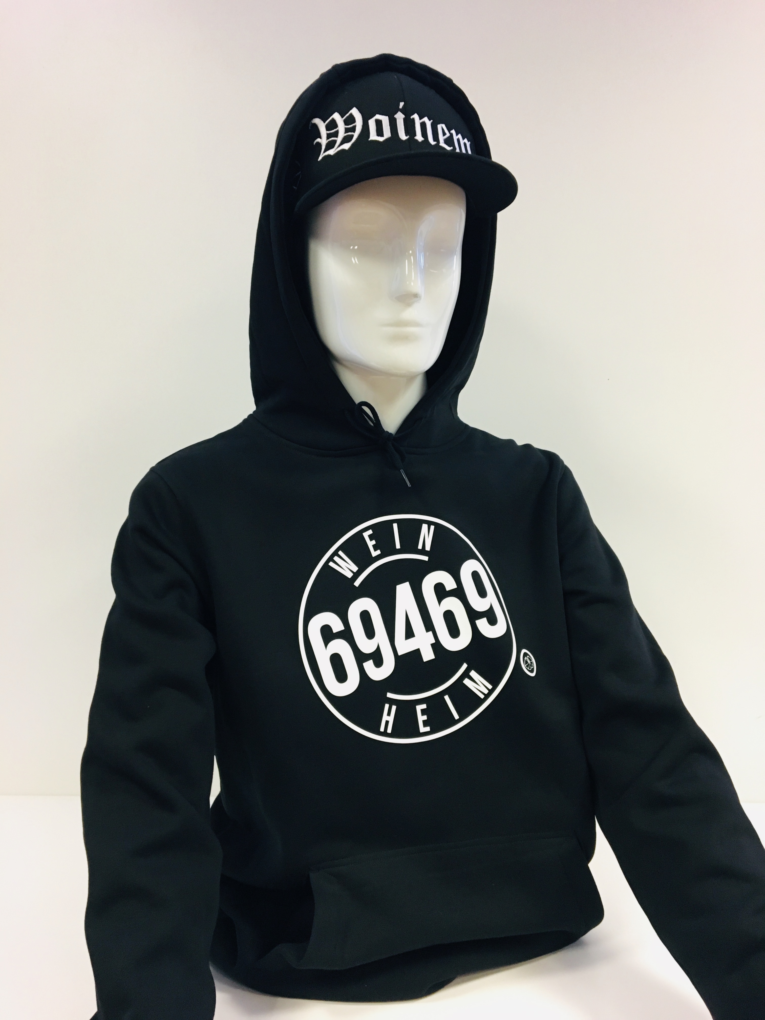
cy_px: 510
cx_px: 382
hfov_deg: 48.2
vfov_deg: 61.7
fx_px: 855
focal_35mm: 29
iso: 160
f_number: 2.2
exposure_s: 1/33
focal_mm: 4.15
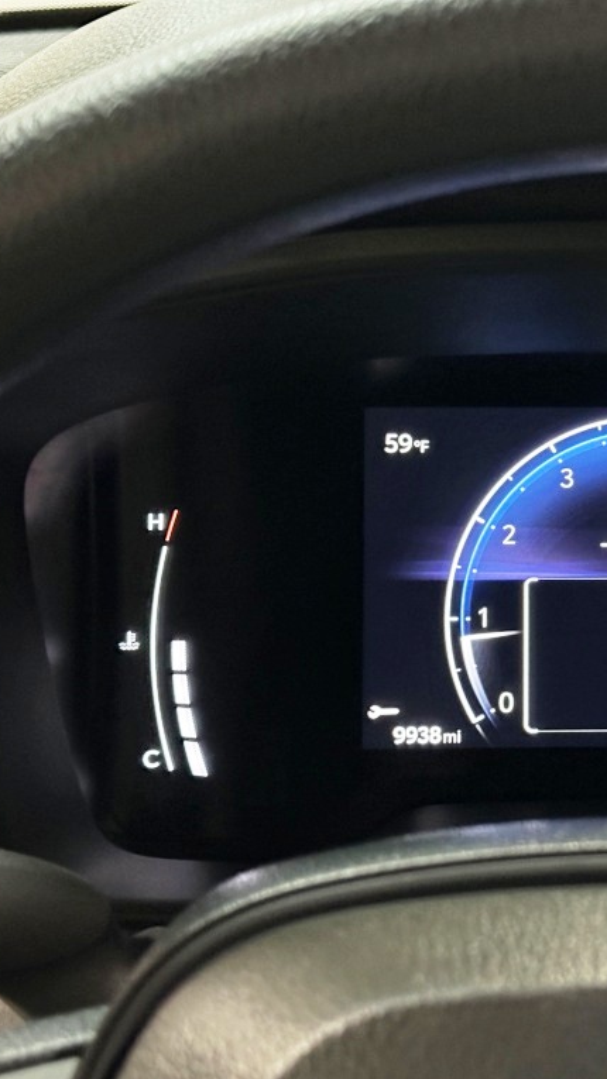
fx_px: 2004
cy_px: 540
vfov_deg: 30.2
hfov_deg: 16.7
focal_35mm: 70
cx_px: 679
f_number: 1.78
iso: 640
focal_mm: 6.86
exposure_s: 1/24
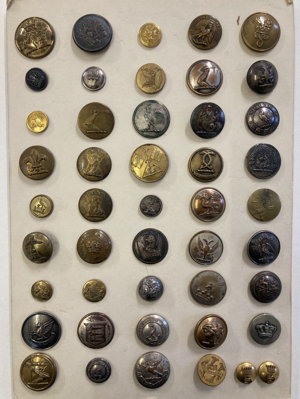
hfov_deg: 49.8
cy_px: 200
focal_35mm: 28
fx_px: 323
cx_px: 150
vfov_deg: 63.4
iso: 80
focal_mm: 3.99
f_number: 1.8
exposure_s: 1/50
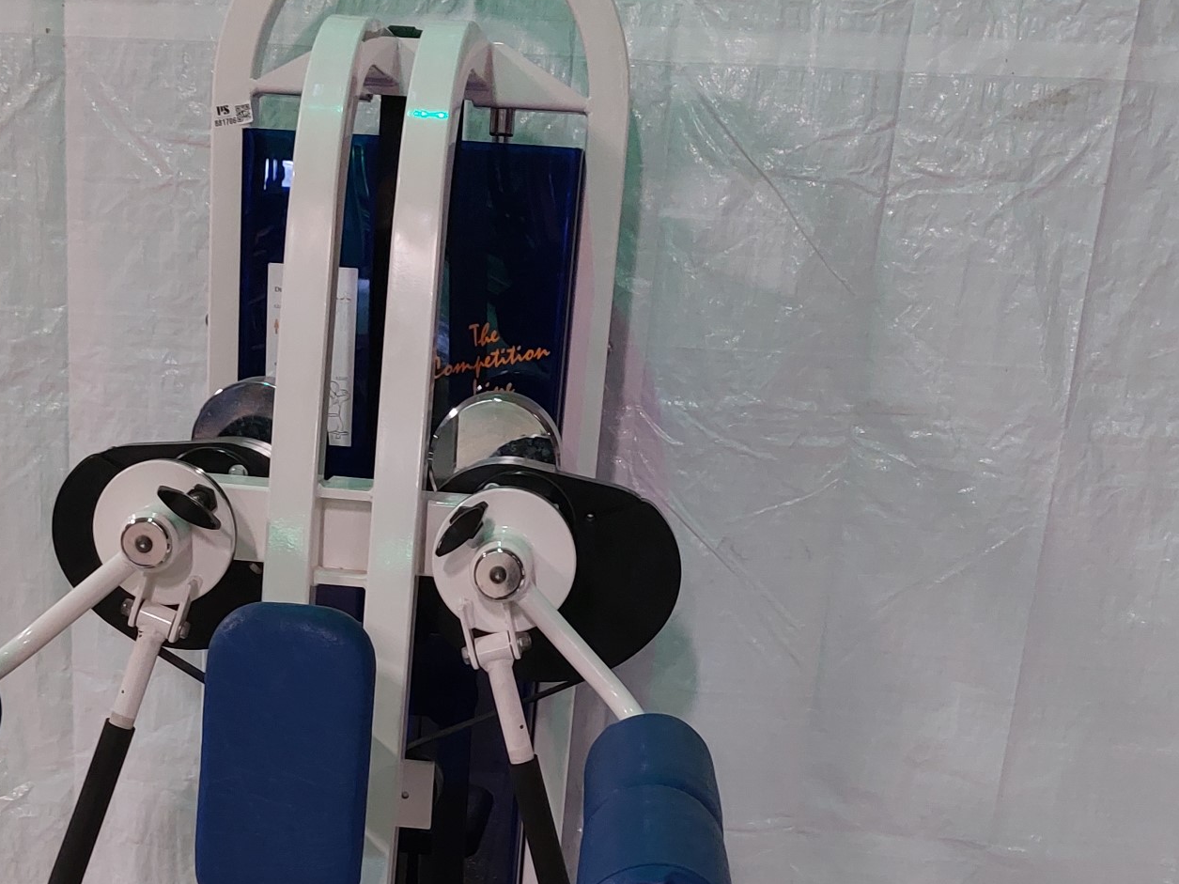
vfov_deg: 27.2
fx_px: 1737
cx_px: 374
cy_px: 856
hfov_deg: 37.0
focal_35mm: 51
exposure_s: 1/40
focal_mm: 5.23
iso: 500
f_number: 1.8
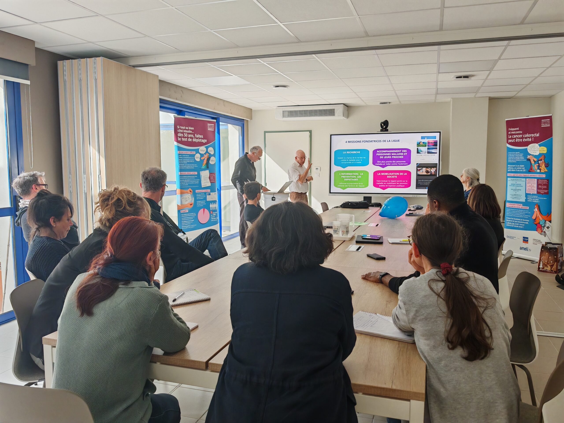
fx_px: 440
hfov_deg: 65.3
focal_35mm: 27
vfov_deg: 51.4
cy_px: 212
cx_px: 282
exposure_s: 1/280
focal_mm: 6.83
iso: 160
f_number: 2
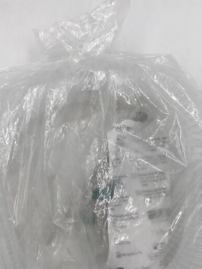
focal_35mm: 43
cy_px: 178
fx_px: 334
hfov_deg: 33.6
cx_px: 95
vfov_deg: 43.3
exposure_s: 1/304
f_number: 1.8
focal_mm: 3.99
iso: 20
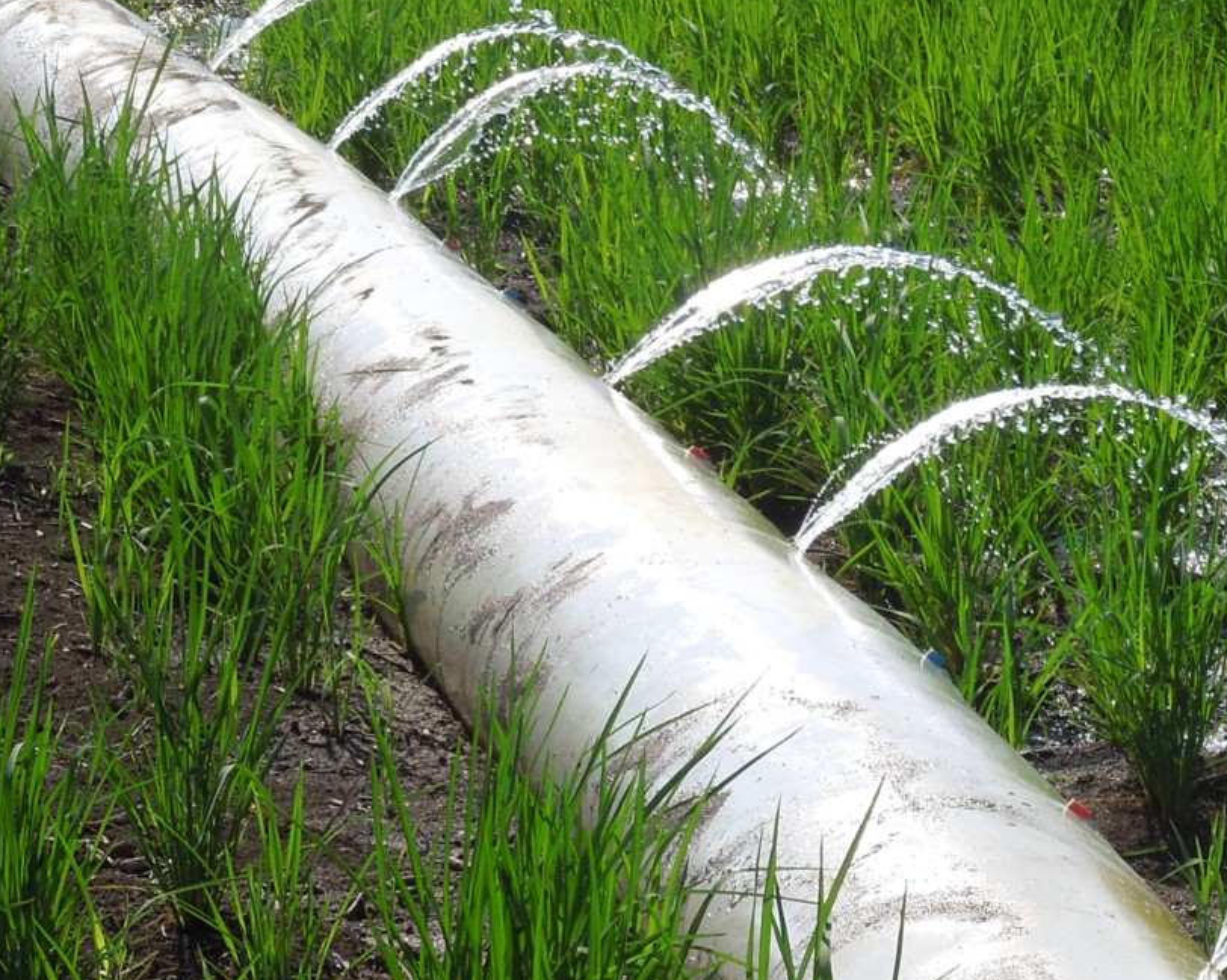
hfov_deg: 5.9
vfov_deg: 4.7
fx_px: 11979
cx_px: 1097
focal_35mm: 330
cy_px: 347
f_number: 4.9
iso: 100
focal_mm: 24.2
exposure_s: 1/640
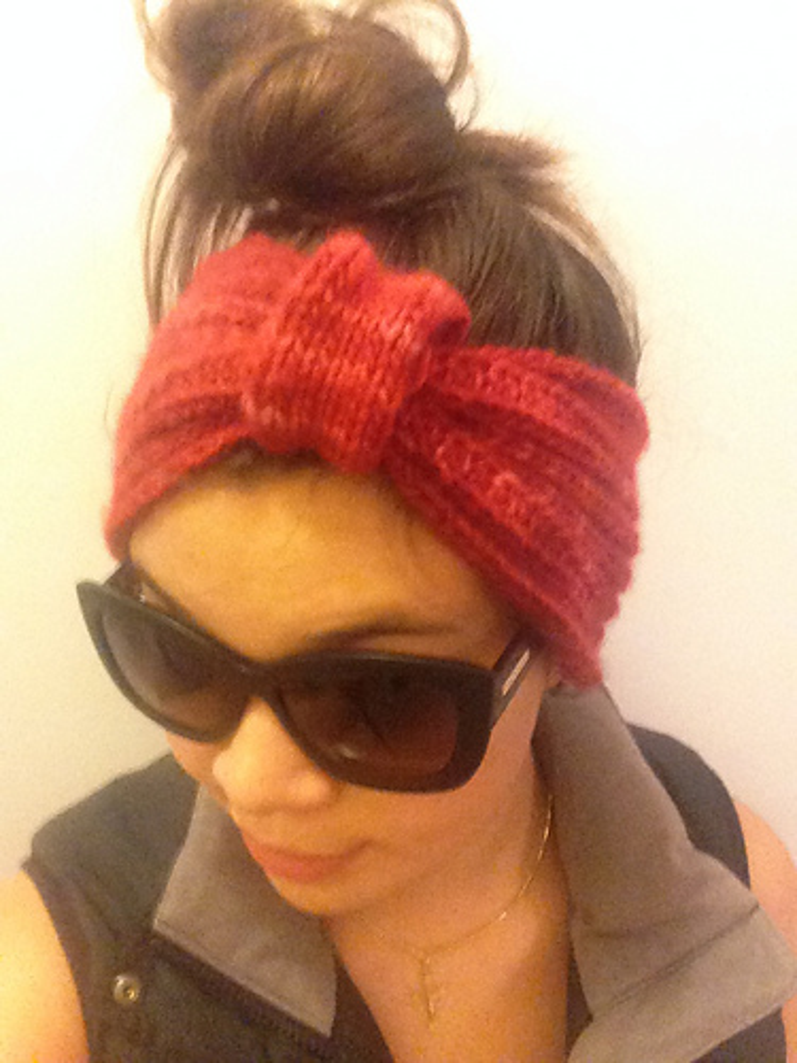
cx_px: 398
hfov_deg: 40.7
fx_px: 1074
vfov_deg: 52.6
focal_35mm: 35
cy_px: 532
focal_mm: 2.18
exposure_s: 1/15
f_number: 2.4
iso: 500
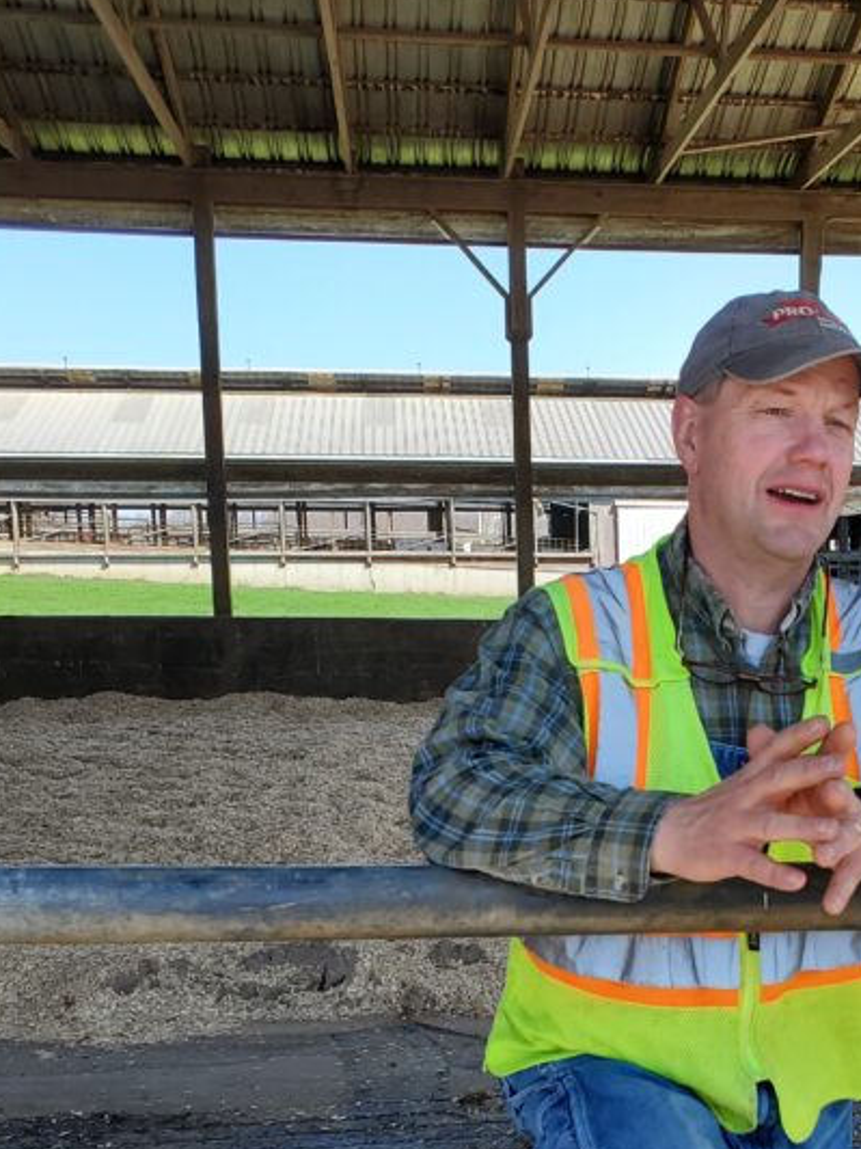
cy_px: 816
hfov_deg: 28.0
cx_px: 783
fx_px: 1658
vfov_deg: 37.5
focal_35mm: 50
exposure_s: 1/569
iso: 50
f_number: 2.4
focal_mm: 4.3
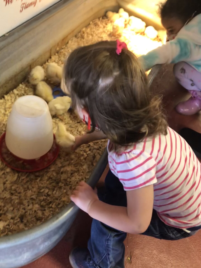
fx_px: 217
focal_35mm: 28
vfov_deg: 63.4
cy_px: 134
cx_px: 100
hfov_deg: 49.7
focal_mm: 3.99
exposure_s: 1/60
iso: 320
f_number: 1.8
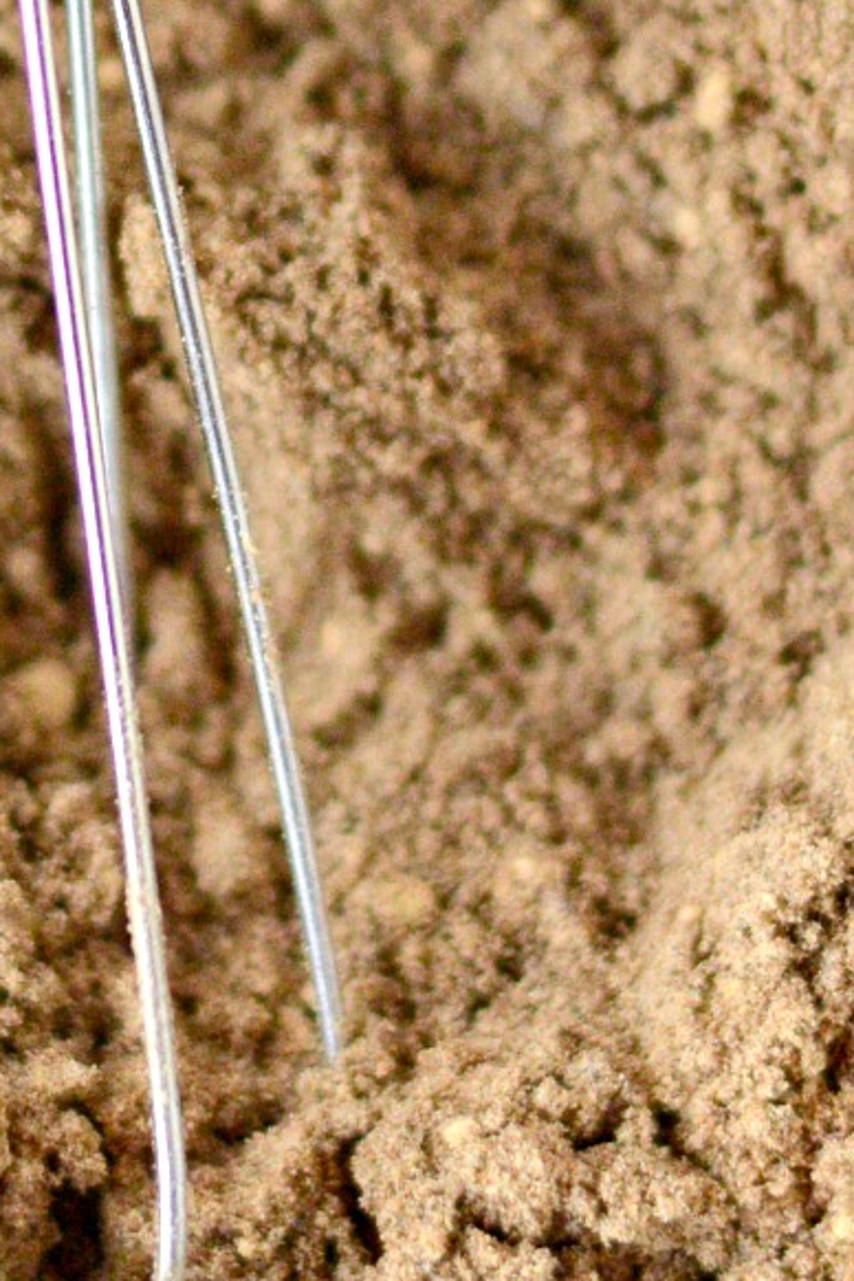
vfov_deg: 7.2
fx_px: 10140
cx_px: 316
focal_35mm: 285
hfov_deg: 4.8
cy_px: 84
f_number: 2.2
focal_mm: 50
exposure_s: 1/640
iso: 1400
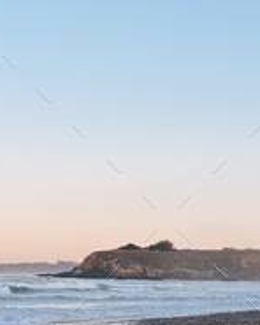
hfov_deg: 14.3
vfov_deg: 17.0
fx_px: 1039
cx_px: 158
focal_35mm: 108
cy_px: 382
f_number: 1.5
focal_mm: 5.7
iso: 50
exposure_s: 1/887
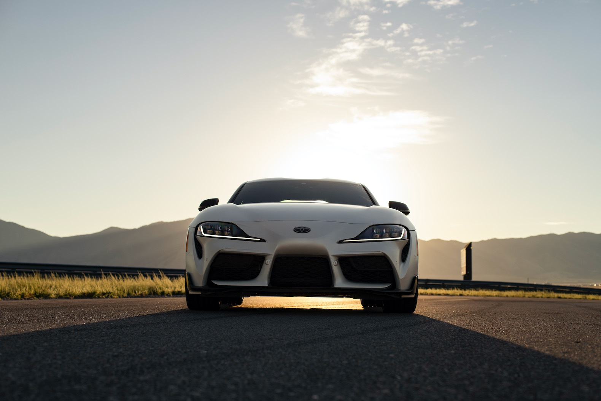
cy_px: 200
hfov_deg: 39.6
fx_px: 835
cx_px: 300
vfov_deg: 27.0
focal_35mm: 50
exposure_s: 1/500
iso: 200
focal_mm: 50
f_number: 5.6
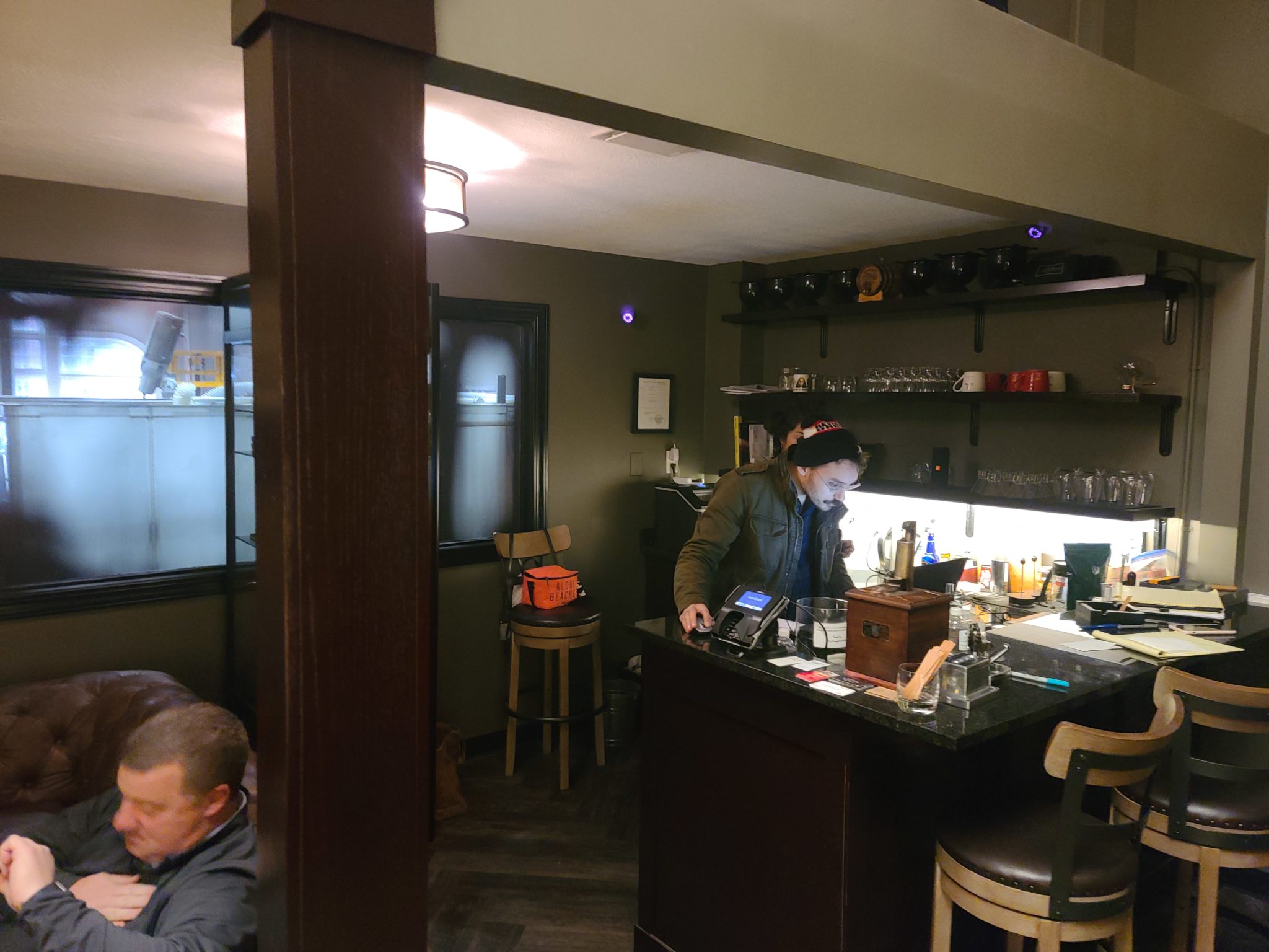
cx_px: 634
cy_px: 476
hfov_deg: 69.4
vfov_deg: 54.9
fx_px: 916
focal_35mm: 25
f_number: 1.8
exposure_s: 1/24
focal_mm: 7
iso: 1000
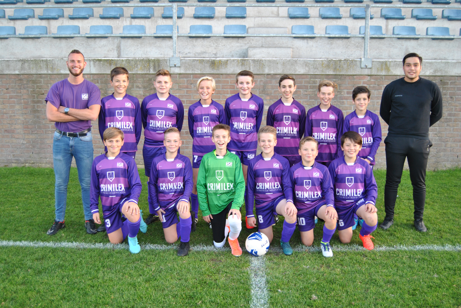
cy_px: 154
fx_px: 500
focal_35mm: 39
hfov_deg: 49.5
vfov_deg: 34.3
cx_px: 230
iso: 200
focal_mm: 26
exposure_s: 1/40
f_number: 4
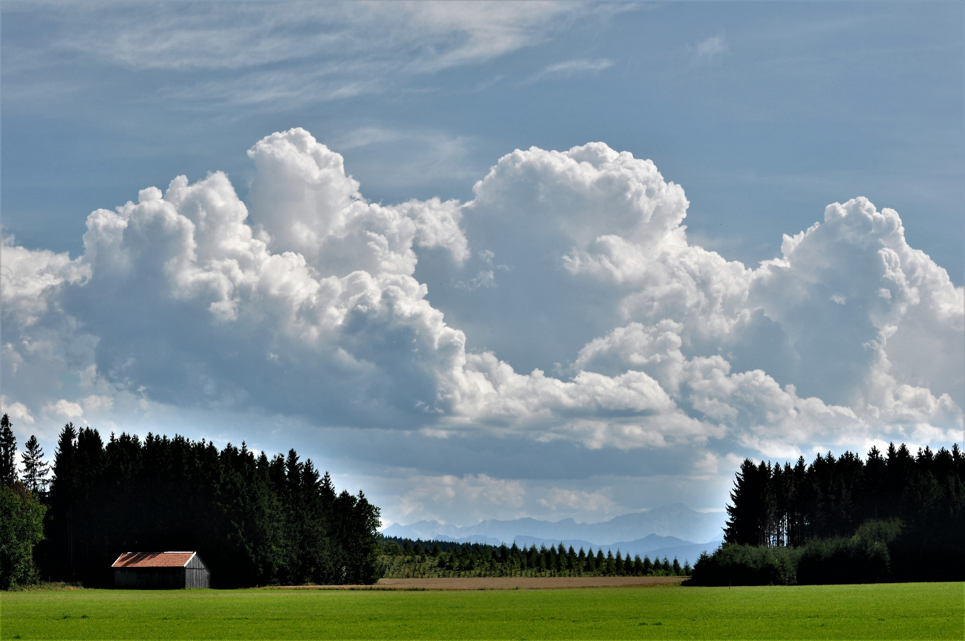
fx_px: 2811
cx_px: 482
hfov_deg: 19.5
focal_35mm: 105
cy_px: 320
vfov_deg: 13.0
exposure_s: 1/1000
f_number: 7.1
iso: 200
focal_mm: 70
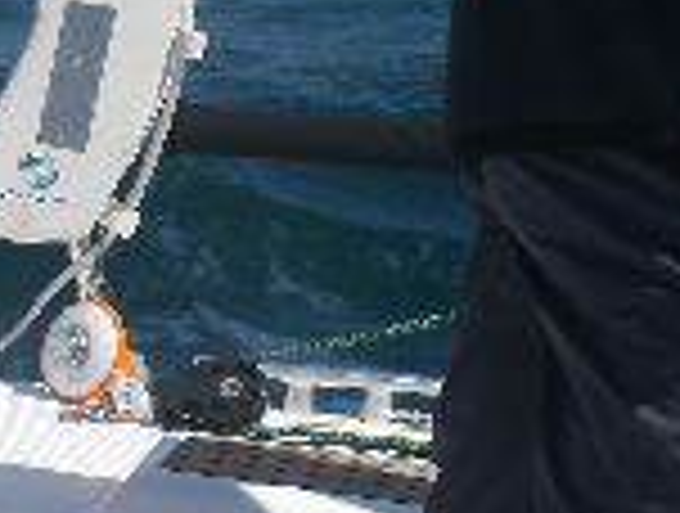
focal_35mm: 144
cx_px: -630
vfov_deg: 10.3
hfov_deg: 12.3
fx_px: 2836
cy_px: 227
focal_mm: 17
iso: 160
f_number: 9
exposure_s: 1/500
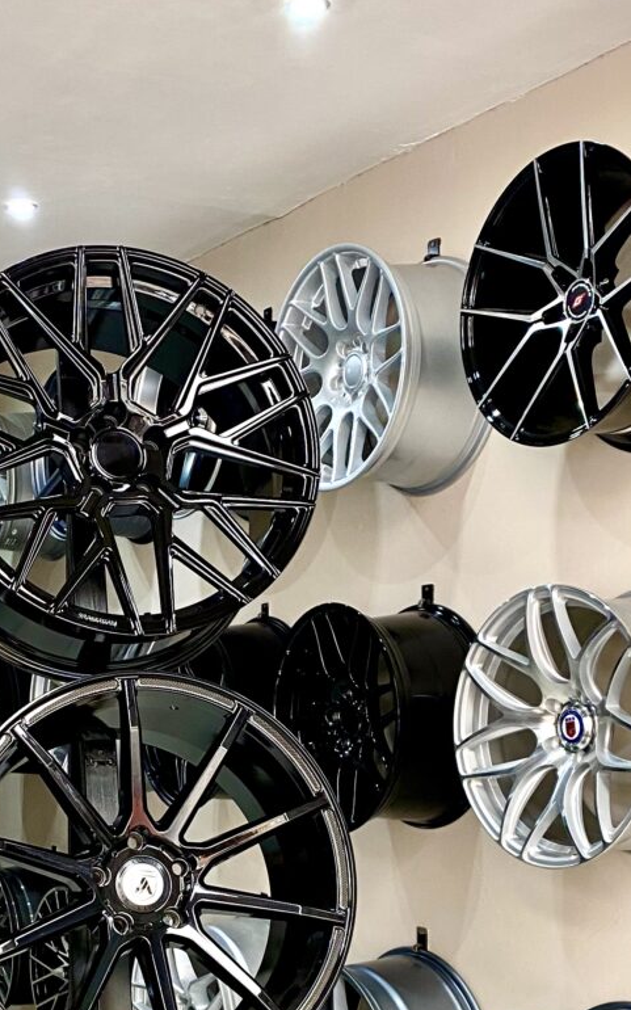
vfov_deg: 35.6
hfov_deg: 23.3
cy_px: 815
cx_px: 159
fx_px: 1514
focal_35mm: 55
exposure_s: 1/50
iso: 100
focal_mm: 4.25
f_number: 1.8
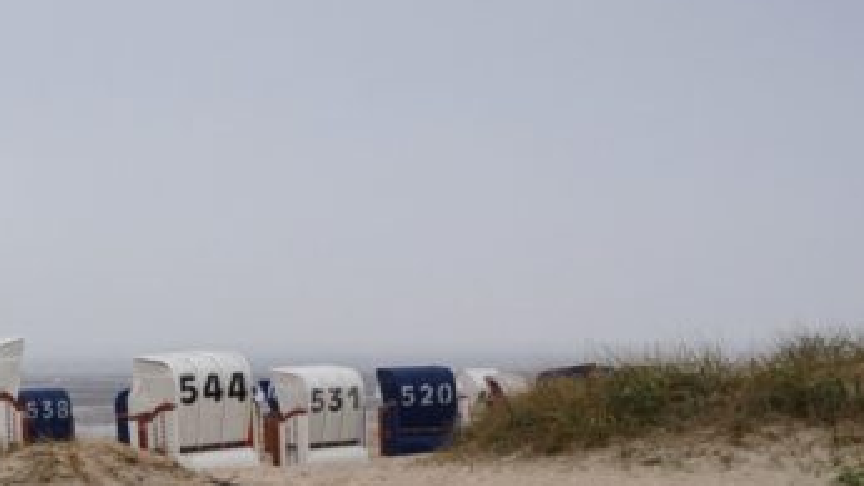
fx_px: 2245
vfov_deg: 12.3
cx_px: 93
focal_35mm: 98
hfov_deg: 21.3
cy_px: 377
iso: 100
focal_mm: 28
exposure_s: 1/80
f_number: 11
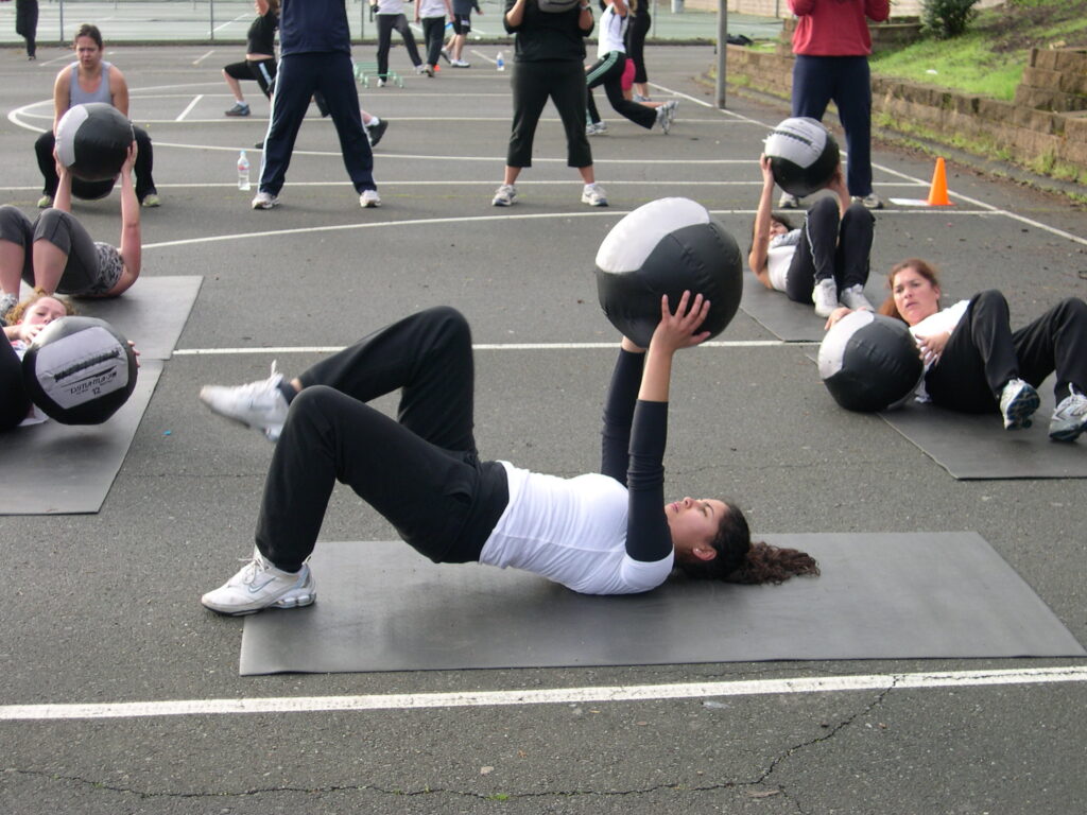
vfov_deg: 25.7
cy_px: 408
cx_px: 544
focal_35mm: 57
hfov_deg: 33.8
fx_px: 1790
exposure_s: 1/163
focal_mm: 12.2
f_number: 3.4
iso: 100
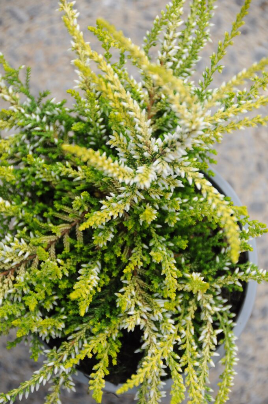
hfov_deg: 6.1
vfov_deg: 9.2
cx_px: 134
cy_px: 202
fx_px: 2519
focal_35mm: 225
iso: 640
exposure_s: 1/1600
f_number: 5.6
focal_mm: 150
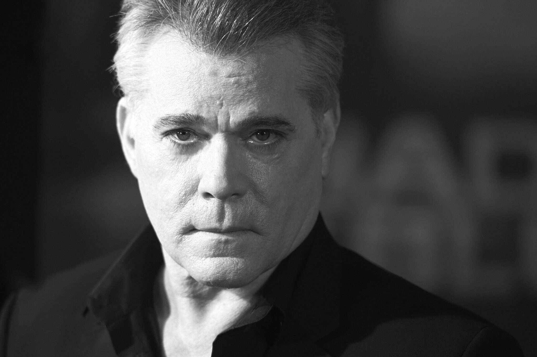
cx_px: 268
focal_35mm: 200
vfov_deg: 6.9
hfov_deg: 10.3
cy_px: 178
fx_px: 2982
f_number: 3.5
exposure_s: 1/800
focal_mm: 200
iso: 2500
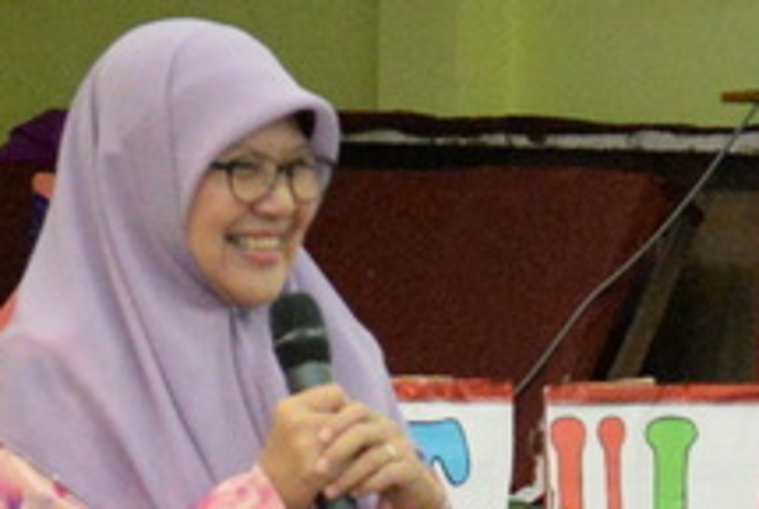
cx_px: 371
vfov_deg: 3.5
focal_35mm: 387
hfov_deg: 5.3
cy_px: 785
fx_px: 8170
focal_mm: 52
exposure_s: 1/320
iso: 6400
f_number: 4.2
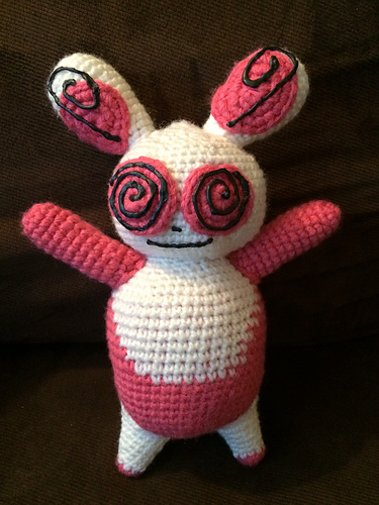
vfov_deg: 61.7
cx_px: 190
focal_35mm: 29
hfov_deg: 48.2
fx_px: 423
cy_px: 252
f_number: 2.2
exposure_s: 1/30
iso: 320
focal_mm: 4.15
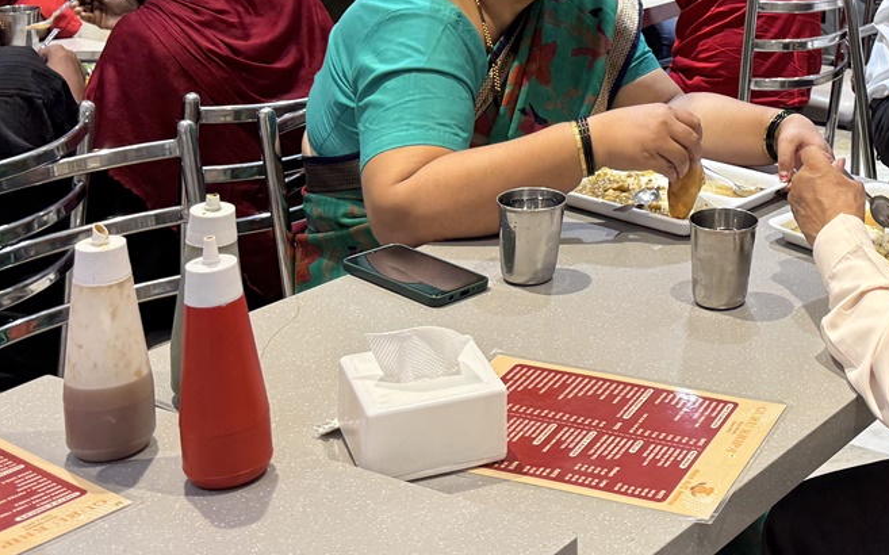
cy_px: -84
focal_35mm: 62
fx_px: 1502
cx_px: 843
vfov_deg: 19.8
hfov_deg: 31.1
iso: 125
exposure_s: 1/100
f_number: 1.78
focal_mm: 6.76
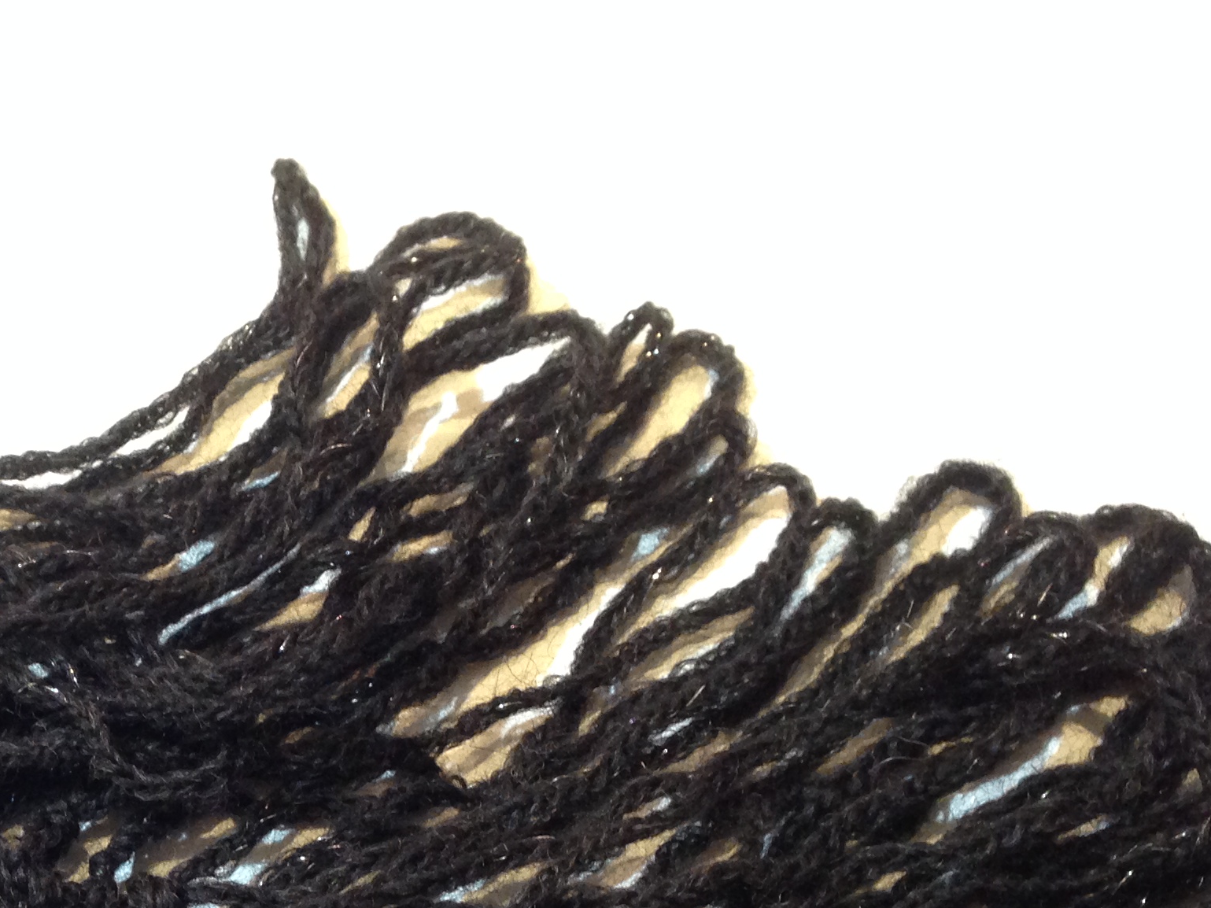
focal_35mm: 70
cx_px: 33
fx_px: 2449
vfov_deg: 20.5
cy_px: 847
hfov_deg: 26.5
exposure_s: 1/20
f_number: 2.4
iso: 160
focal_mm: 4.12
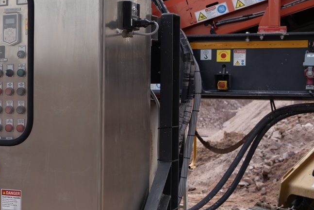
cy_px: 110
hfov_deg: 21.7
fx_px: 750
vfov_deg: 15.9
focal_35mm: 86
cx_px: -74
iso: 100
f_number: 4
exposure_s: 1/400
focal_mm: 29
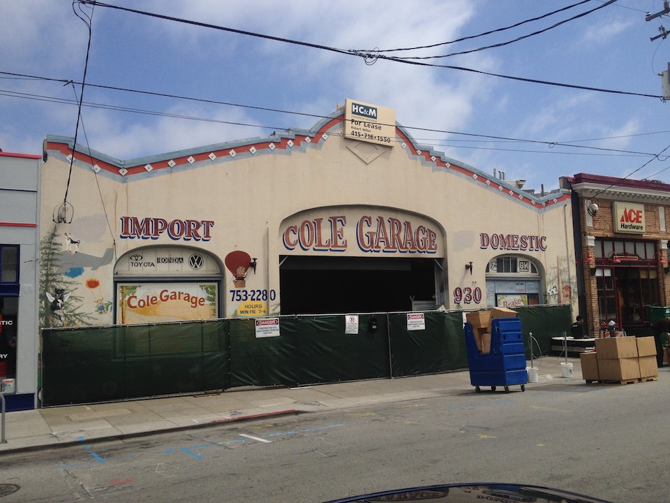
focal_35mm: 35
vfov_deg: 40.7
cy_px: 252
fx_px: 677
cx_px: 335
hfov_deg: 52.6
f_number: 2.4
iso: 50
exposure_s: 1/3247
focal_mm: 4.28
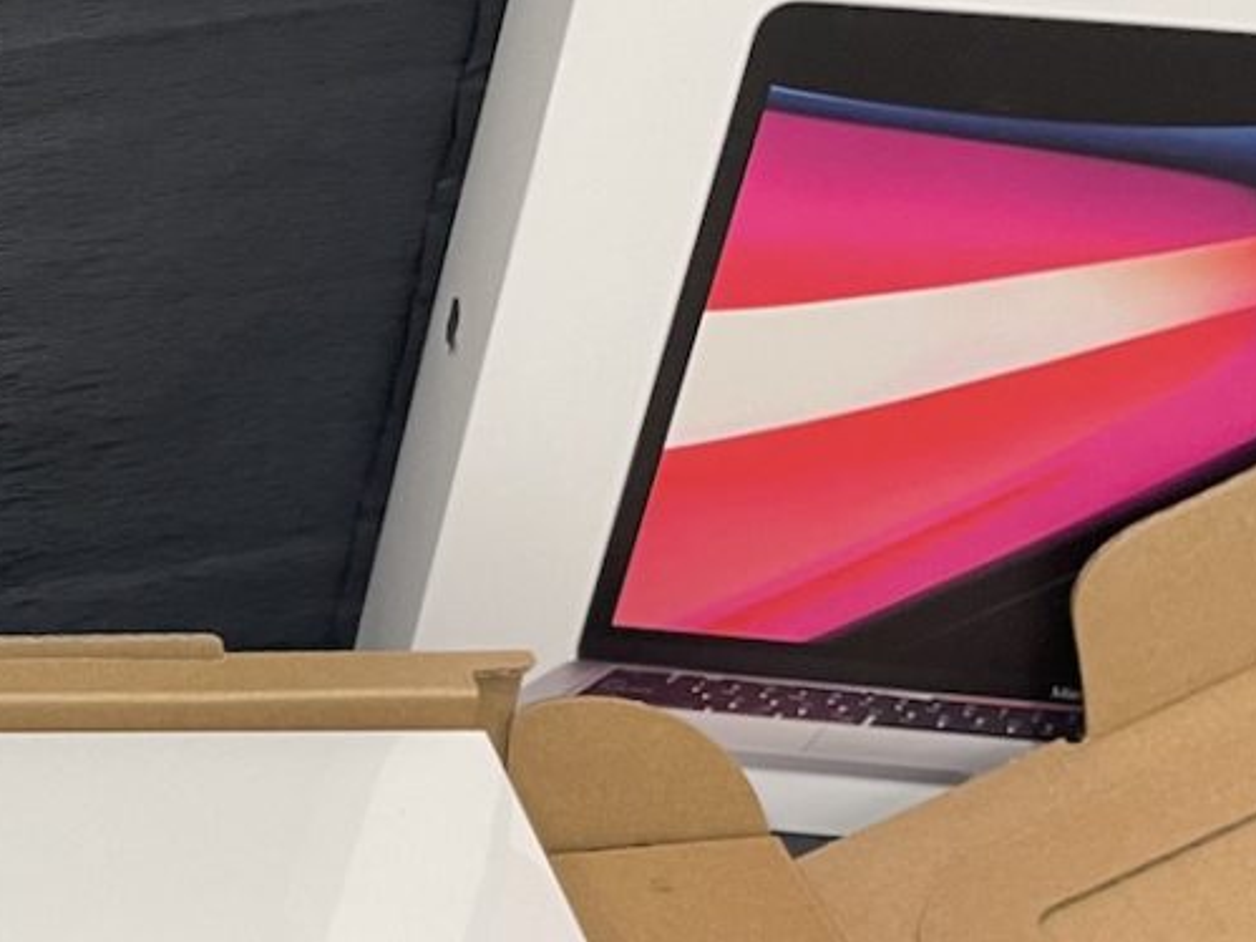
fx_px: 2902
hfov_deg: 22.0
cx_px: -380
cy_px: 945
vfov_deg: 18.0
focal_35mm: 80
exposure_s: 1/50
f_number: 1.6
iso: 64
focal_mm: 4.2
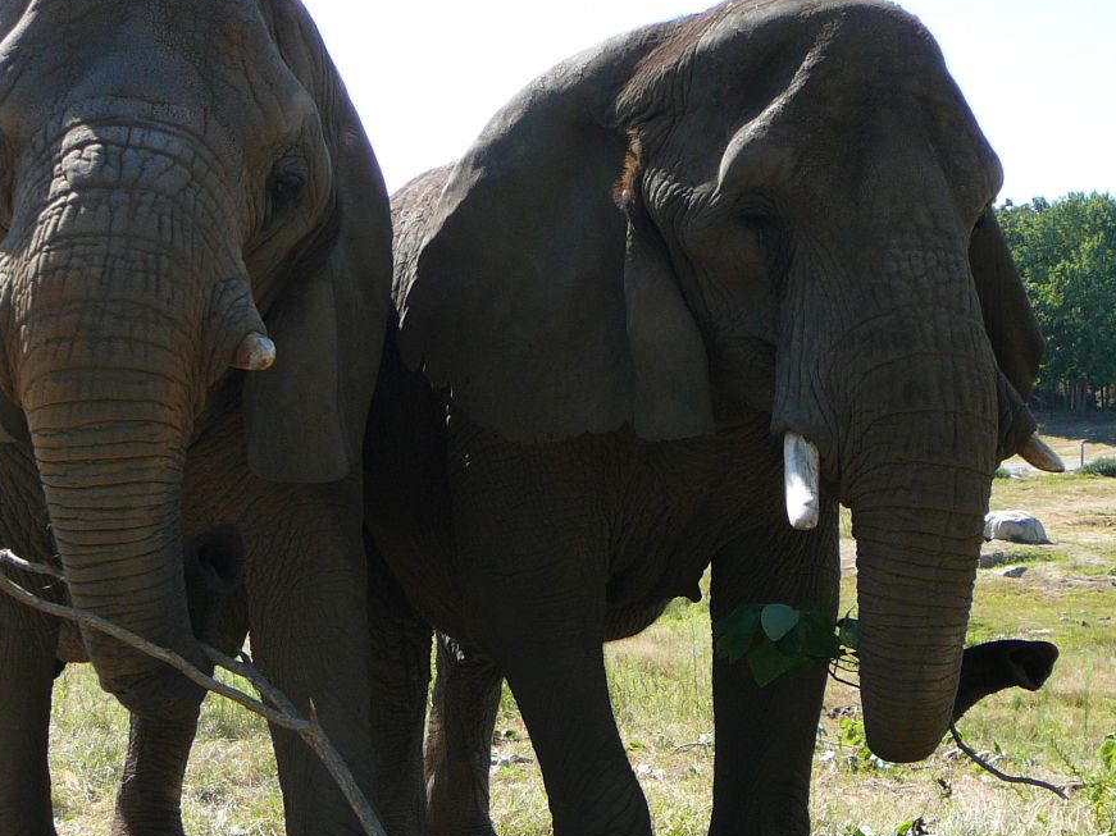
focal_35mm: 72
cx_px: 482
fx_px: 2321
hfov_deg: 27.0
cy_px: 474
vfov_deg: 20.4
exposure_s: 1/320
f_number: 3.4
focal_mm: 7.3
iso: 80
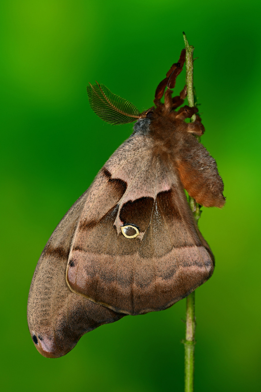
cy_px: 196
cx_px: 130
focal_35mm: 105
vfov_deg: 19.5
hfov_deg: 13.0
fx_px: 1142
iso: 160
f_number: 16
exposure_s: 1/6
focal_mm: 105
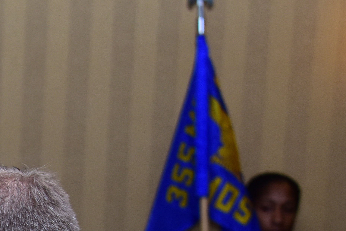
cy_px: 445
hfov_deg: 11.0
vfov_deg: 7.4
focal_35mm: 180
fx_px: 1730
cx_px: -176
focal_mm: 45
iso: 640
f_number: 4.2
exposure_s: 1/125
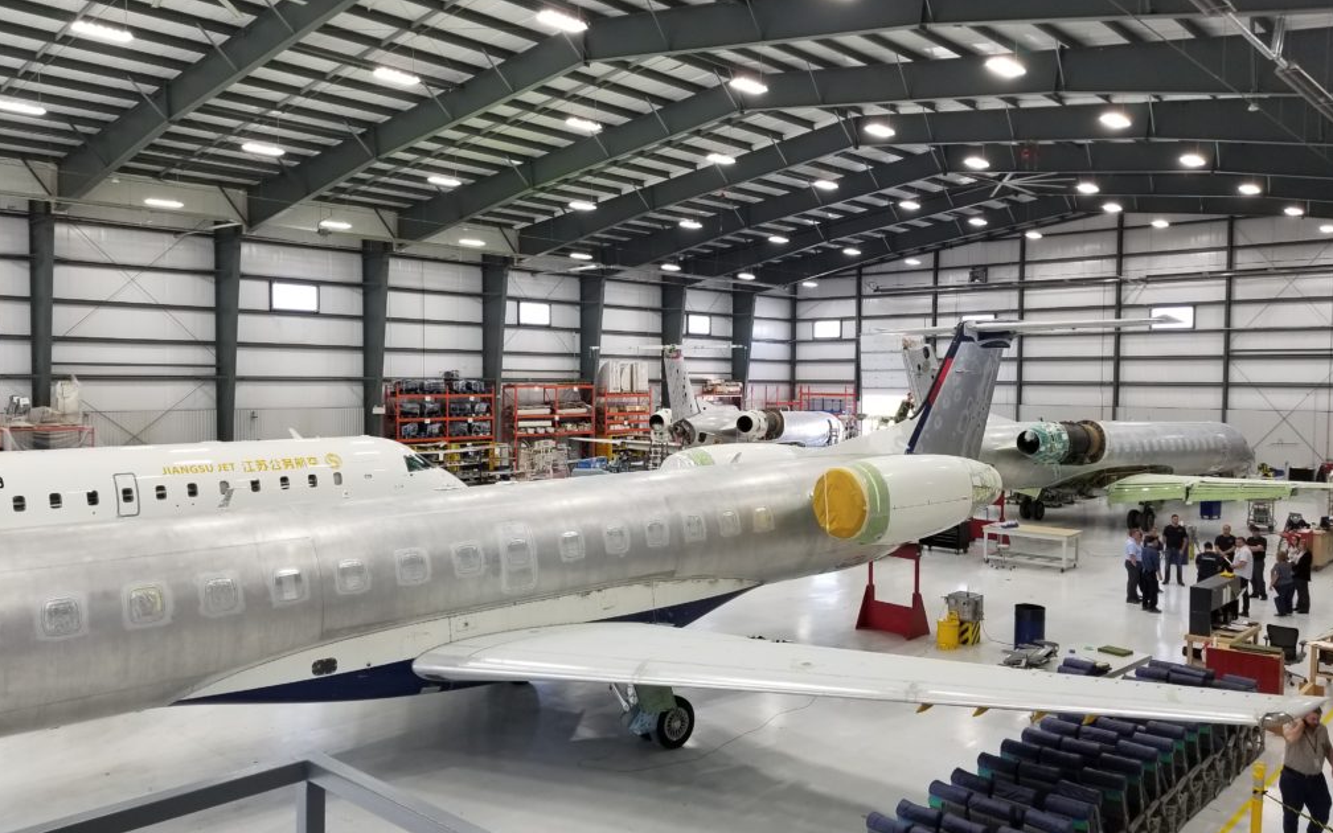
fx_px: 1017
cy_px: 452
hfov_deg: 66.5
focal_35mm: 28
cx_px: 670
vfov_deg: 44.5
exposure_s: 1/60
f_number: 1.7
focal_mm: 4.25
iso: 64
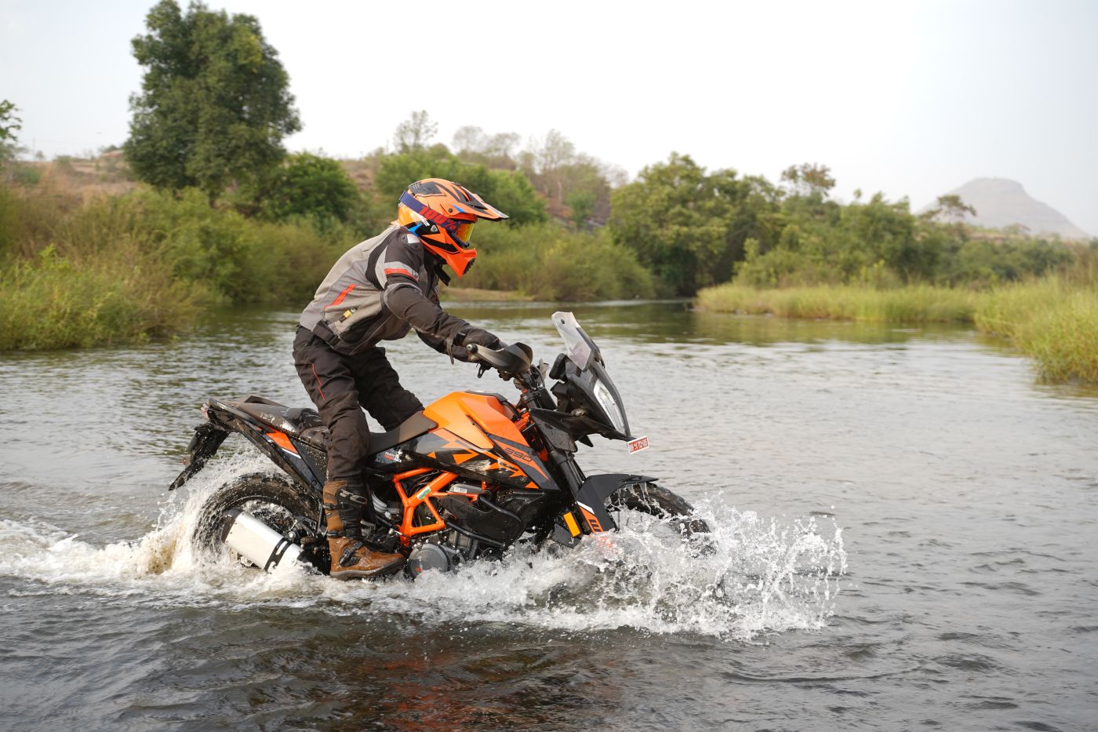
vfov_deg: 29.2
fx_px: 1403
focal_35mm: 46
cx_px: 549
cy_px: 366
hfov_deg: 42.7
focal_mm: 46
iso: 80
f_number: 3.5
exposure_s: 1/400
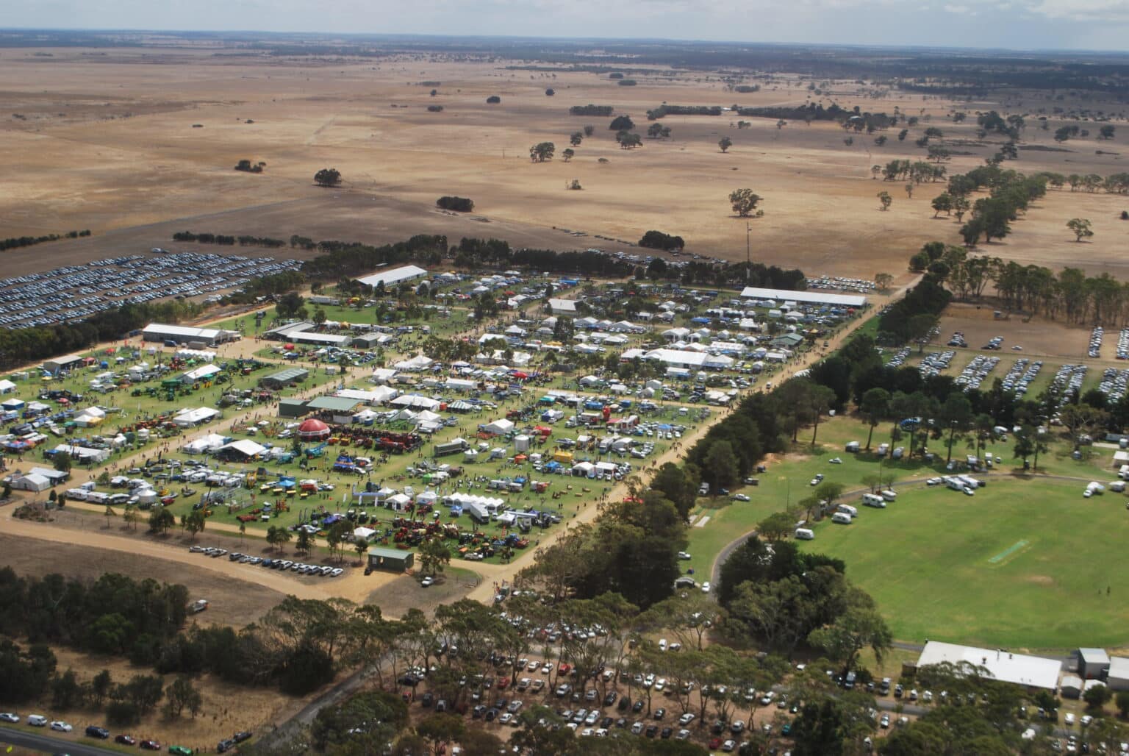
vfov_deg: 26.6
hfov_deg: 38.8
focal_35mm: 51
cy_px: 378
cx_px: 564
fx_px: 1601
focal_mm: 34
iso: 100
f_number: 9
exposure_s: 1/320
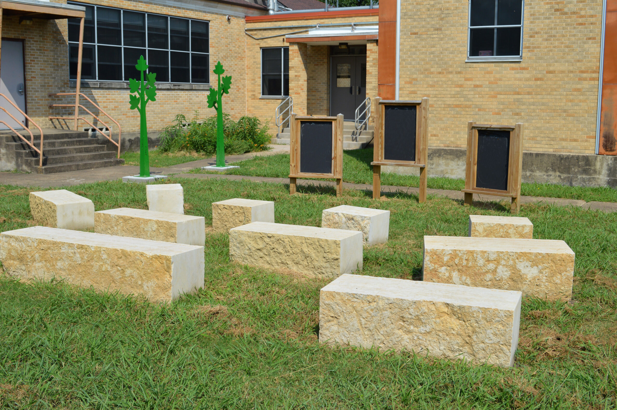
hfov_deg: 46.4
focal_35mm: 42
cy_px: 205
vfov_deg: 31.8
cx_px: 308
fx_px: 719
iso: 100
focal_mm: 28
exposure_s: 1/320
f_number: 9
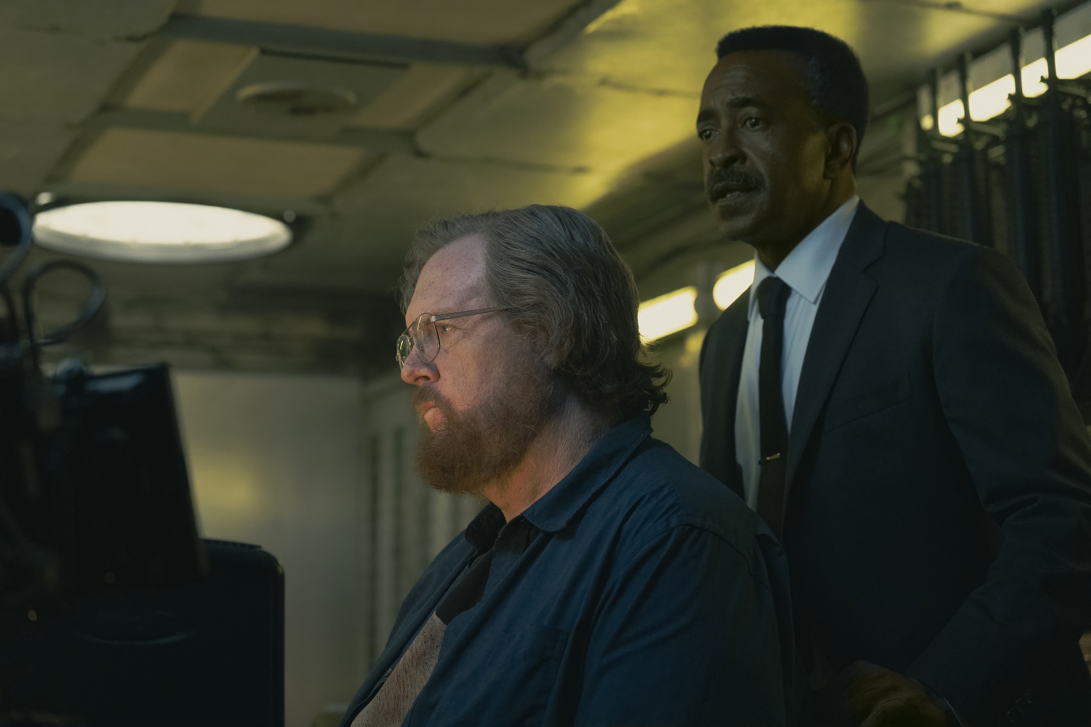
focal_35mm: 70
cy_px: 364
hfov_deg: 28.8
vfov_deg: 19.5
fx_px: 2121
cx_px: 546
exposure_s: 1/160
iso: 8000
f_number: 3.5
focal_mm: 70
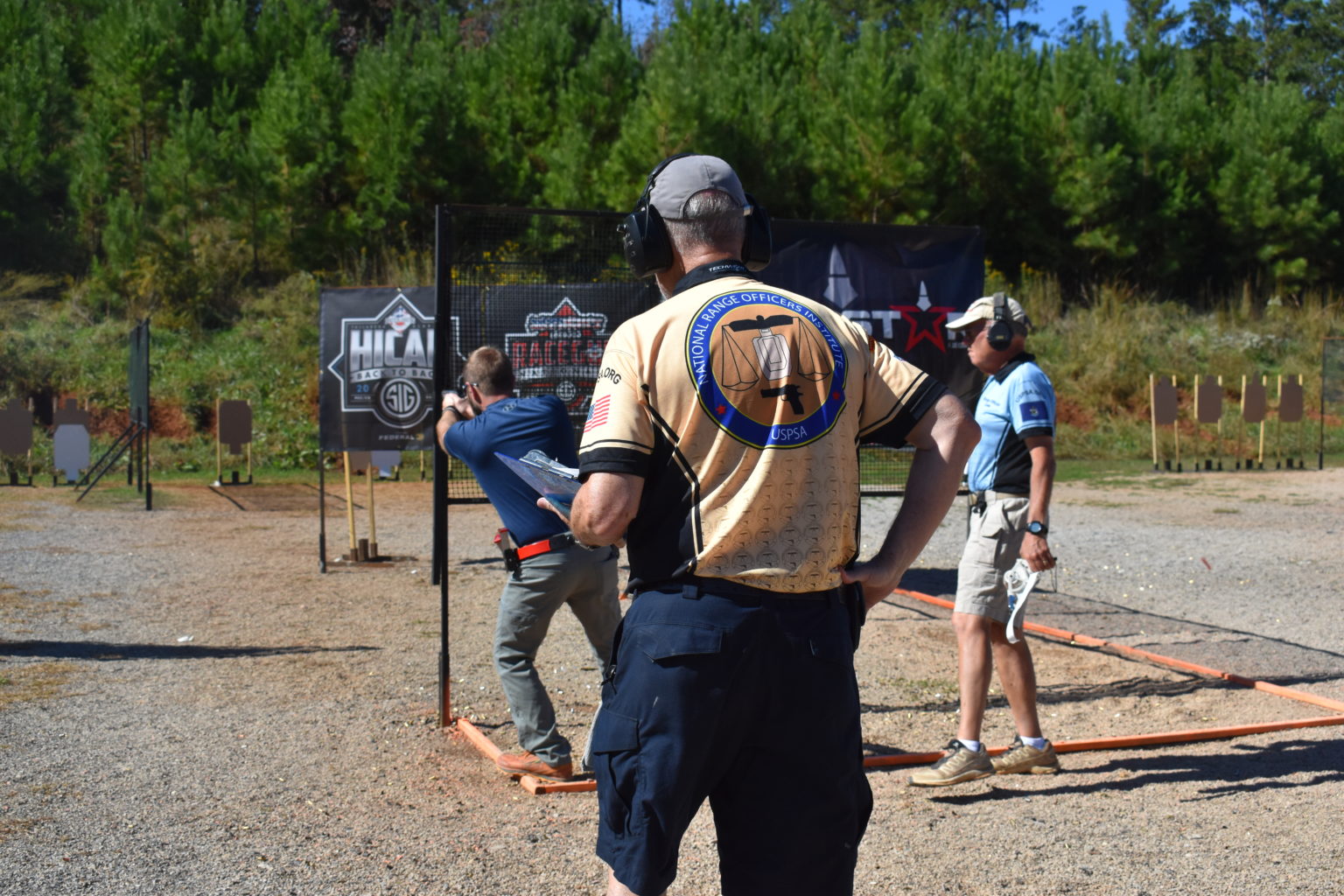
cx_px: 672
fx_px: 1680
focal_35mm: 45
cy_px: 448
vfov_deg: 29.9
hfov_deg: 43.6
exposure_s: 1/2000
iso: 400
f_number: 7.1
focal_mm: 30
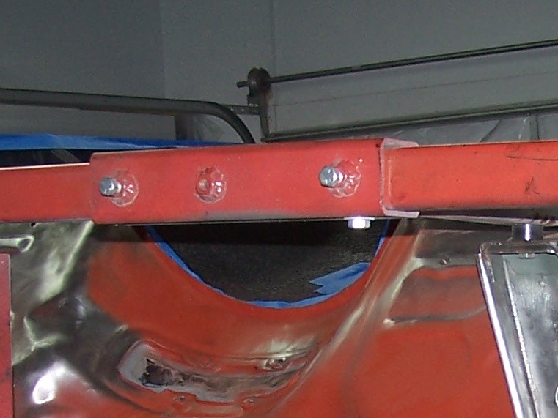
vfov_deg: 12.5
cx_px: 517
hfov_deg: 16.8
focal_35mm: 115
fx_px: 1854
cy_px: 541
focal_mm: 6.3
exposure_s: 1/60
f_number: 2.8
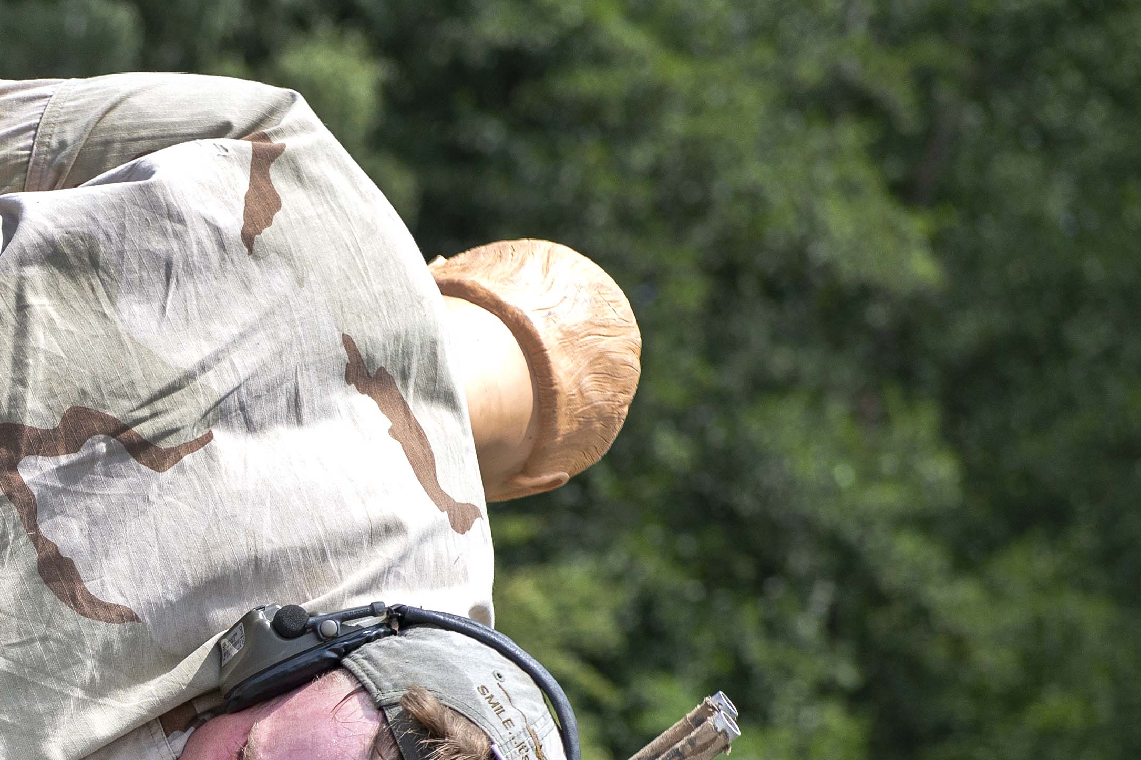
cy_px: 901
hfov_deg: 10.5
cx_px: -96
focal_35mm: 194
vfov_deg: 7.0
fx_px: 6148
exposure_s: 1/1600
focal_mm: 70
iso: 400
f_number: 5
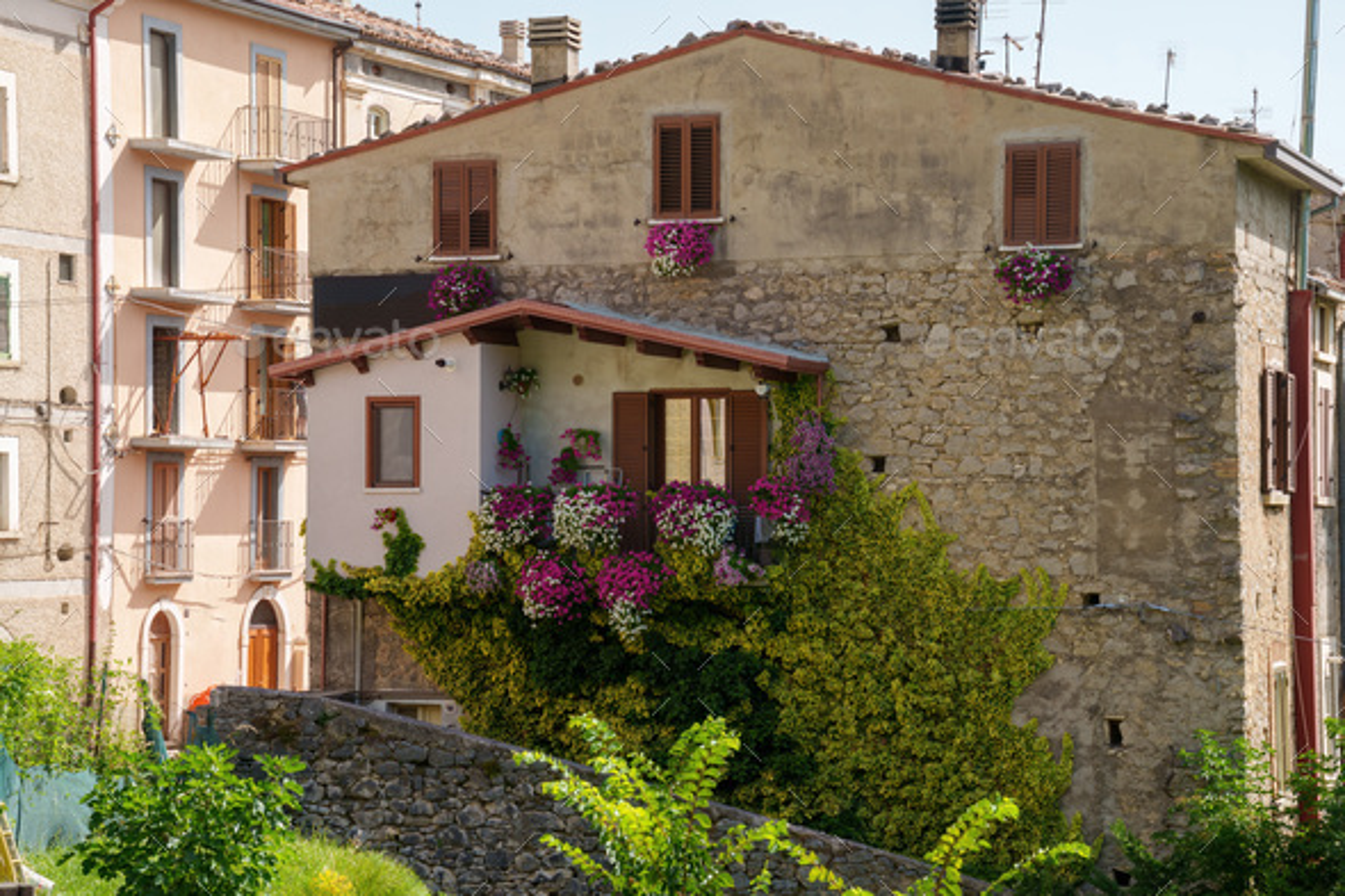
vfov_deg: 14.9
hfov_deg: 22.1
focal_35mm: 92
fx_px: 3436
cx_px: 672
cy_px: 448
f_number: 13
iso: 100
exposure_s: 1/40
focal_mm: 92
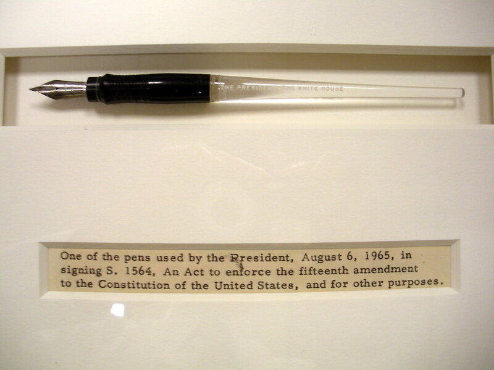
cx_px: 247
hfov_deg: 51.4
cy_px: 185
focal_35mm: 36
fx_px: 513
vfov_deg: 39.6
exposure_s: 1/14.2
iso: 64
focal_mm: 6.3
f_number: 3.5
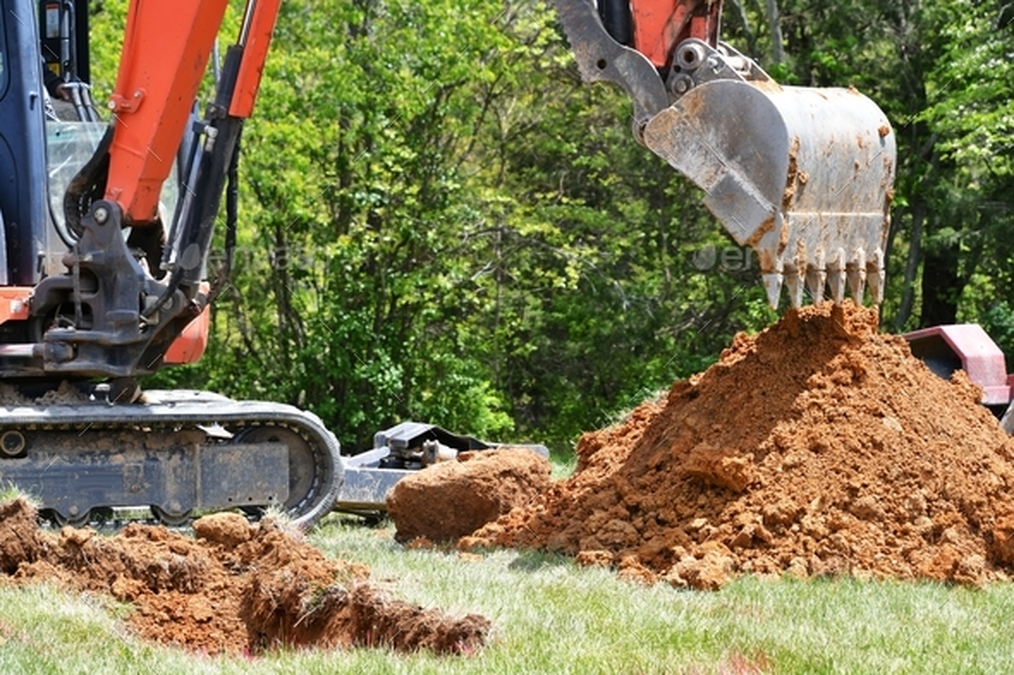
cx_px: 507
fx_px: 4012
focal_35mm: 142
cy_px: 338
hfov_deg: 14.4
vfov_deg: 9.6
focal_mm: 95
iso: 320
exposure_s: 1/320
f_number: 9
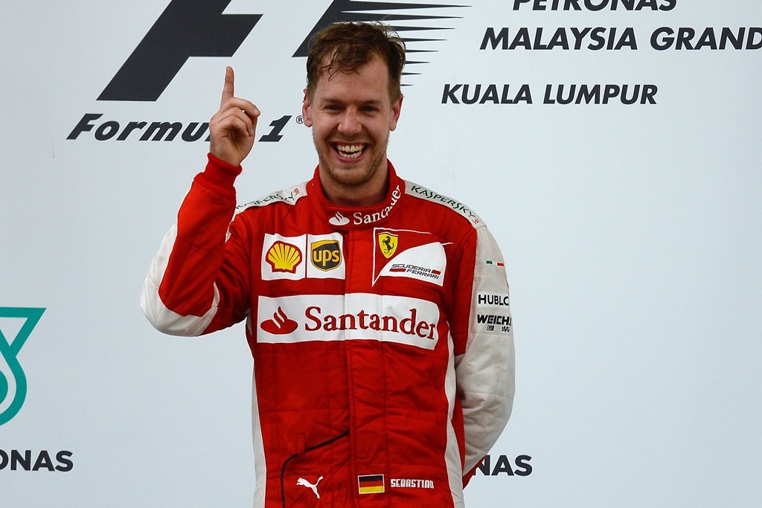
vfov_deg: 4.6
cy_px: 254
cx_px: 381
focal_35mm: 300
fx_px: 6350
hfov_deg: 6.9
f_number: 10
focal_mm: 300
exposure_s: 1/1000
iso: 800
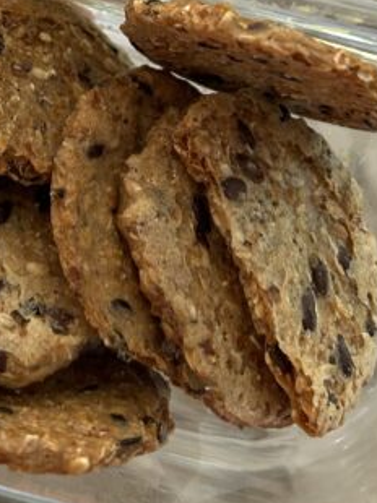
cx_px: 110
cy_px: -105
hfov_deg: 17.1
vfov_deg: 21.2
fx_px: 1251
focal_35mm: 86
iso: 80
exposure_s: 1/121
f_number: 1.5
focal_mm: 5.7
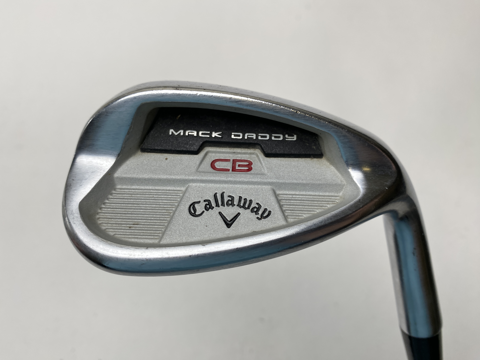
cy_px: 180
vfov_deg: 53.1
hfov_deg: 67.3
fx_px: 361
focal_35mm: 26
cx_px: 240
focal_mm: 4.25
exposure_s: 1/442
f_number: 1.8
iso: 32
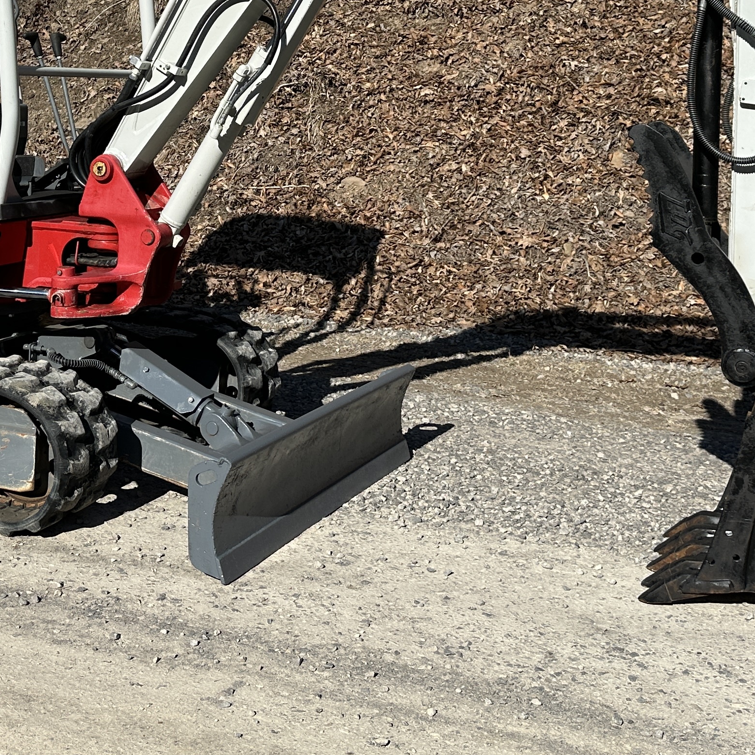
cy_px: 141
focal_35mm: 55
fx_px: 1357
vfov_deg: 30.3
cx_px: 271
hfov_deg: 30.9
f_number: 1.78
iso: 80
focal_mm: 6.86
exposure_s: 1/5848
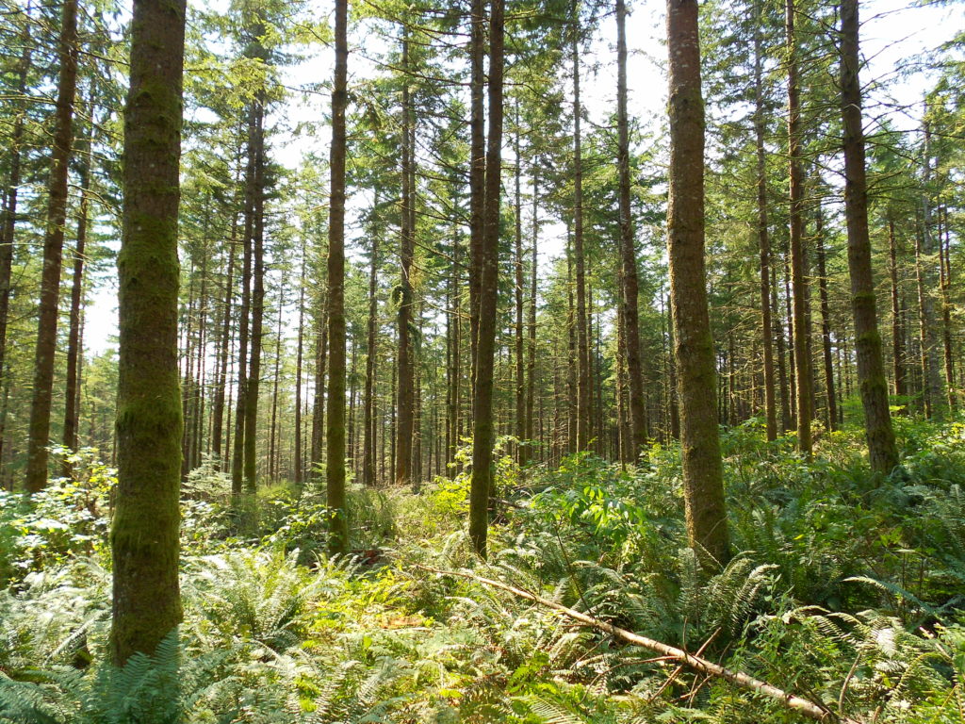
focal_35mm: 26
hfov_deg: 67.3
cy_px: 362
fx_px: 725
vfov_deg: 53.1
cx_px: 482
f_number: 3.2
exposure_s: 1/125
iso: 80
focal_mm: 4.6
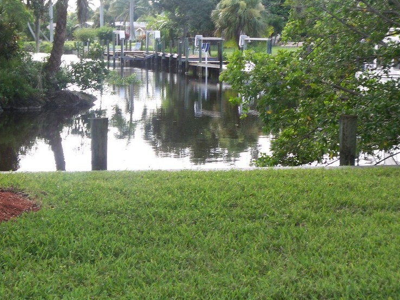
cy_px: 117
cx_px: 163
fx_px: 878
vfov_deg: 19.4
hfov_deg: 25.6
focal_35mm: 76
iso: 50
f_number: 4.1
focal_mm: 9.9
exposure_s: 1/60
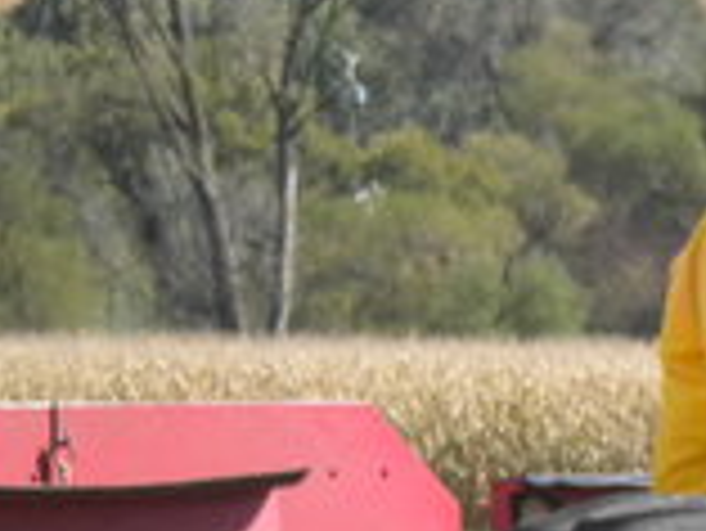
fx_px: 9409
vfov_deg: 3.2
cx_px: 1255
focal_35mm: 461
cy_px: 878
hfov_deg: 4.3
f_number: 5.9
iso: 213
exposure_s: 1/438
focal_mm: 18.9
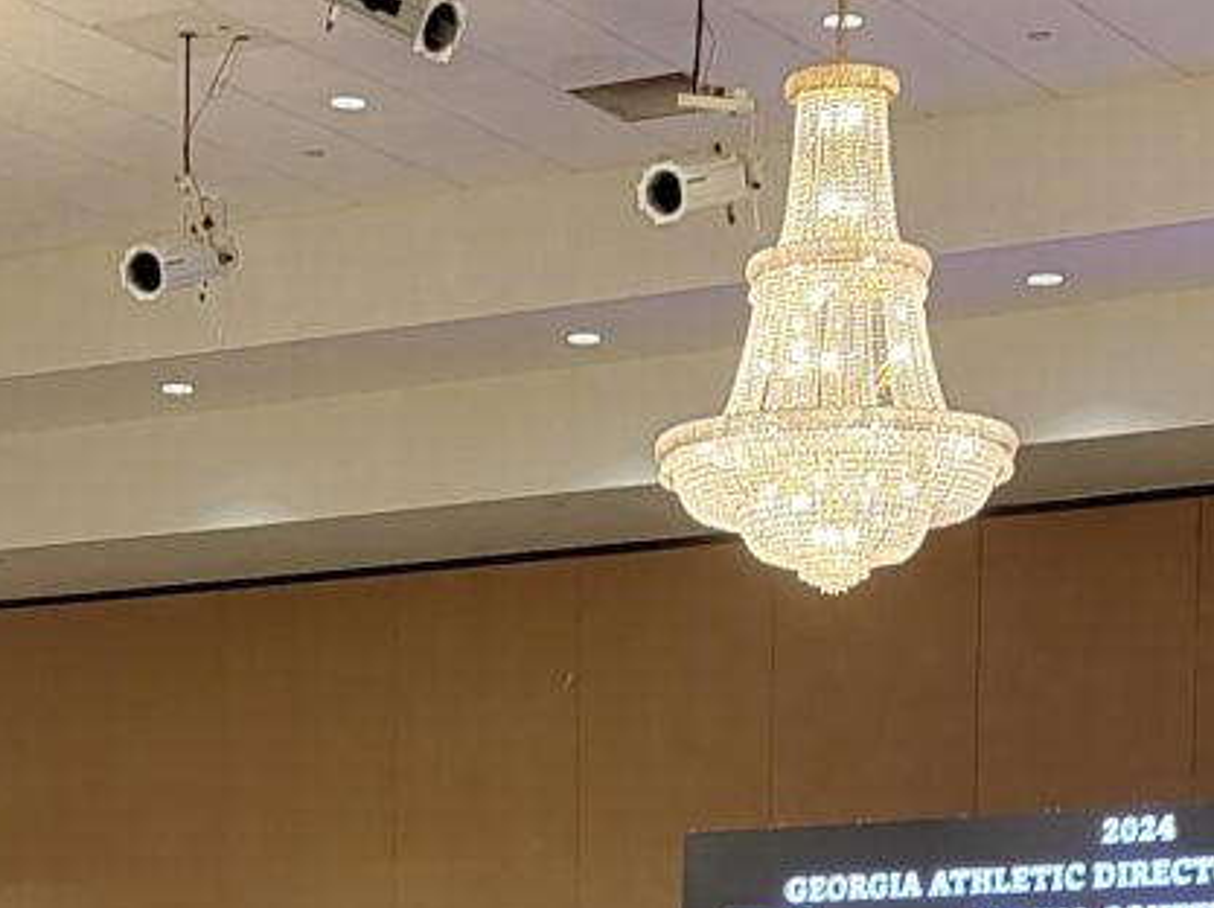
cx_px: 477
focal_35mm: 118
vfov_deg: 11.6
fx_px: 4135
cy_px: 1624
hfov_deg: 16.7
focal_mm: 6.7
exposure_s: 1/40
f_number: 1.8
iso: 320
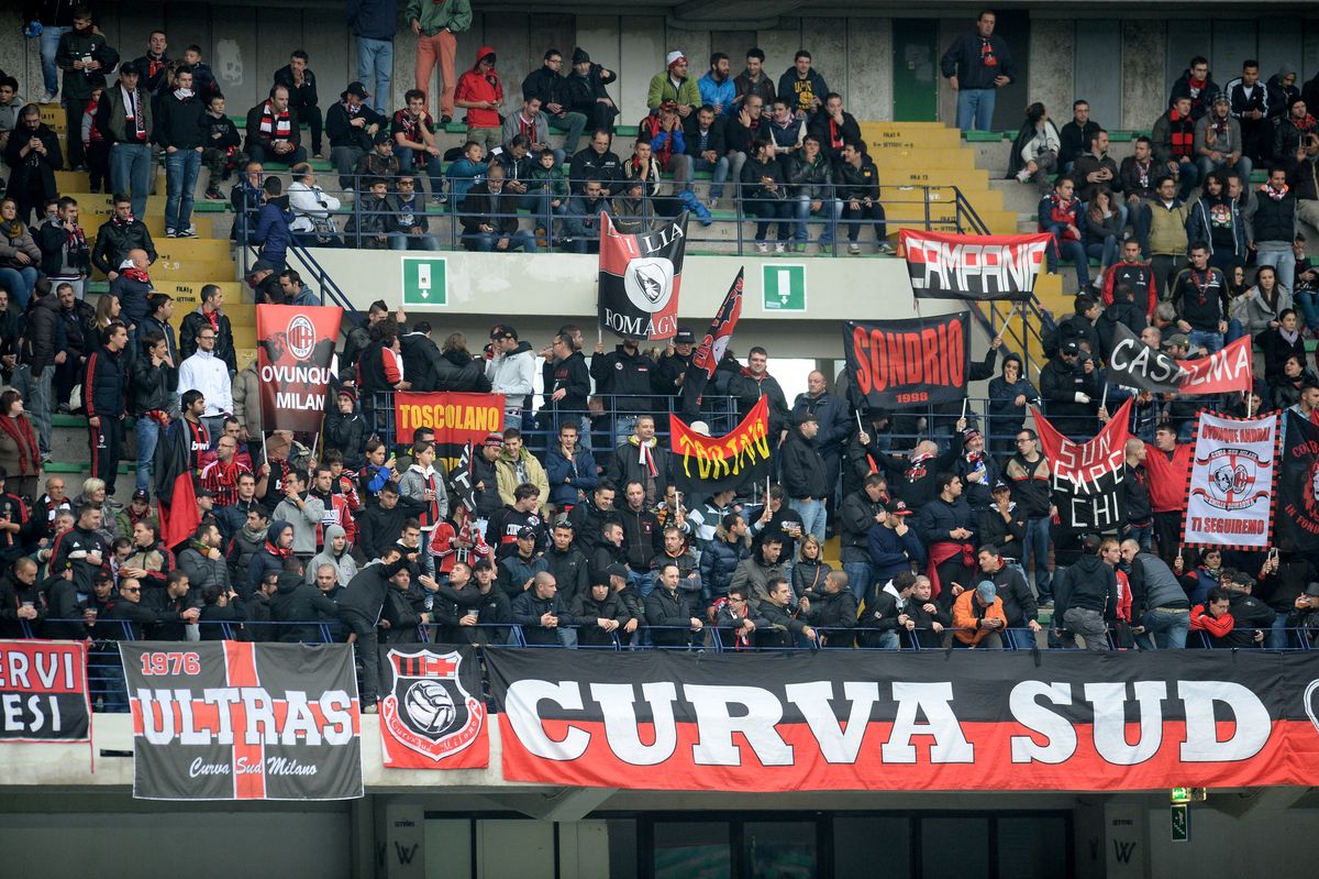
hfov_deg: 6.9
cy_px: 440
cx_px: 660
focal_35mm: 300
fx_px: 10987
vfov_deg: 4.6
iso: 2500
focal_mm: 300
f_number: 3.2
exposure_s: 1/1250
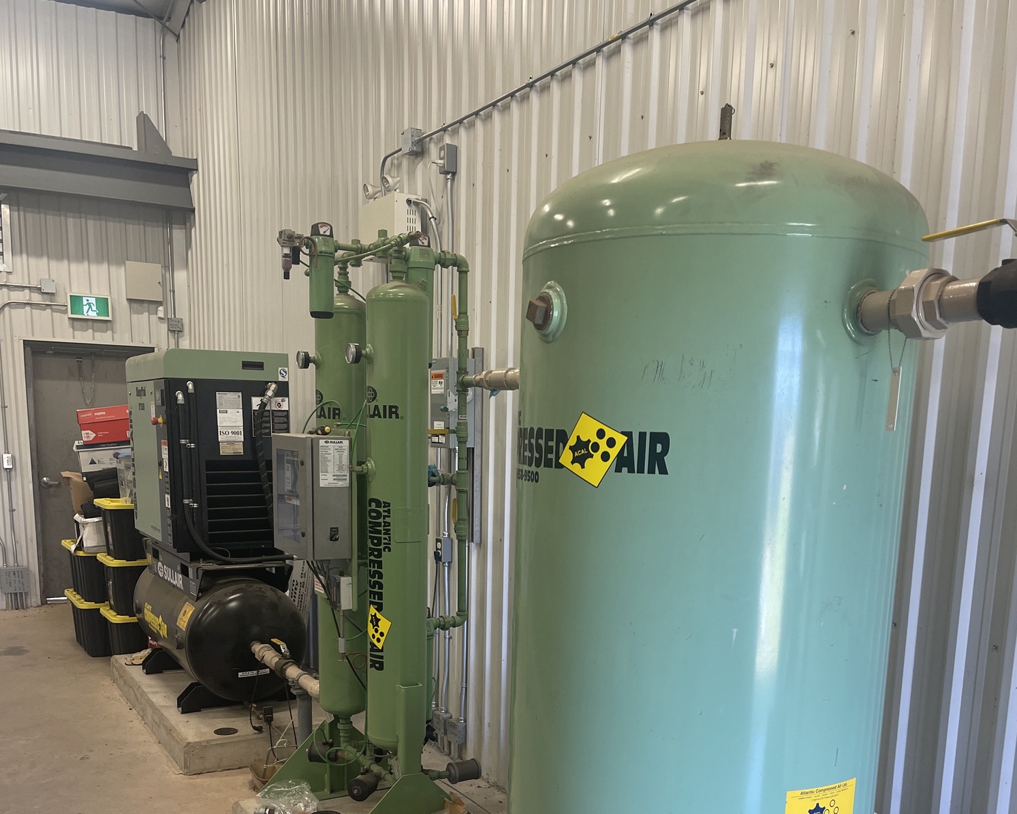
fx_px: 1023
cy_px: 603
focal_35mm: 34
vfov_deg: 42.1
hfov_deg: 52.9
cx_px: 510
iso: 100
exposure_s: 1/60
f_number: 1.6
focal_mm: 5.1
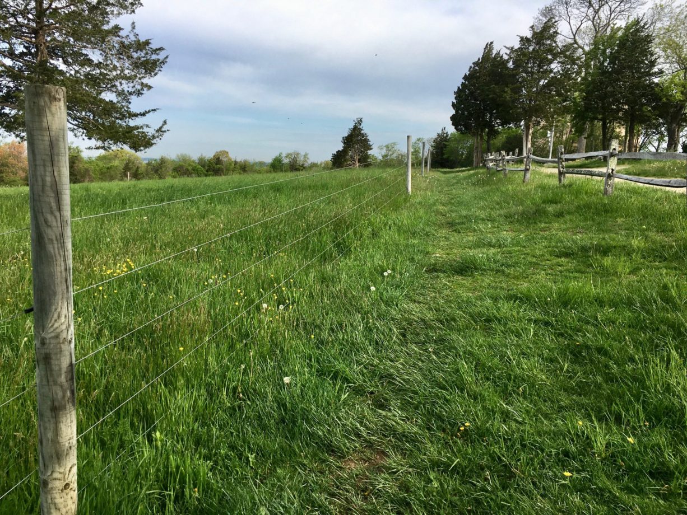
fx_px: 576
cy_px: 258
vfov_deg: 48.2
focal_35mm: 29
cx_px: 344
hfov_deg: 61.6
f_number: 2.2
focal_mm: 4.15
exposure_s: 1/1040
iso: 25
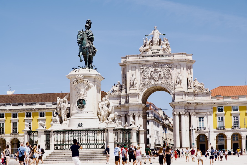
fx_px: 535
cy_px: 82
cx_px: 124
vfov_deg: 17.5
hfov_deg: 26.0
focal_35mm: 78
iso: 100
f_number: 6.3
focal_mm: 52
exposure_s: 1/100
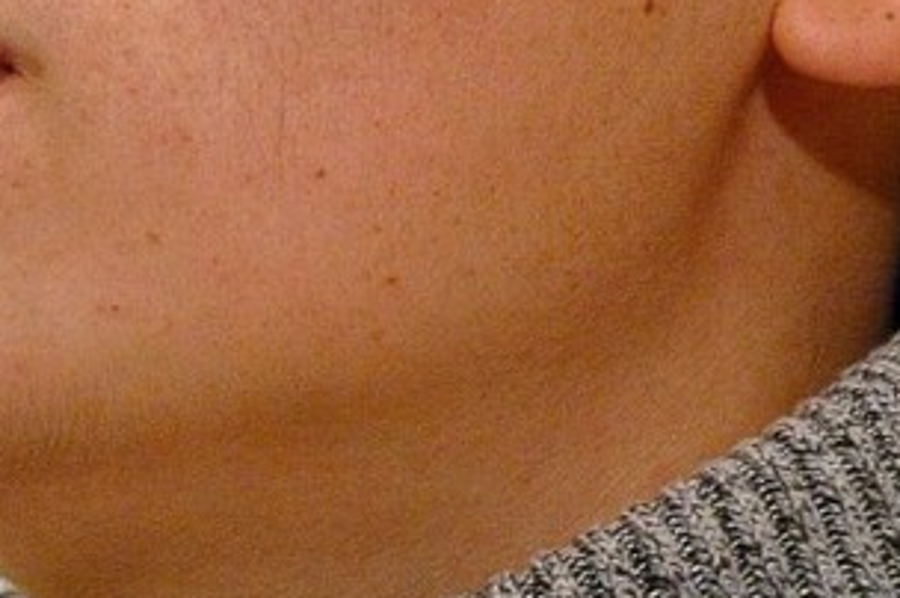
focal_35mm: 486
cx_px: 903
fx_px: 12137
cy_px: -175
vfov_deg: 2.8
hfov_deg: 4.2
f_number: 3.2
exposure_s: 1/80
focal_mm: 82
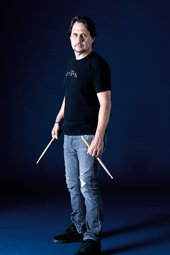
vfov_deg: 28.8
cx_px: 85
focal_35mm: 70
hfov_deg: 19.5
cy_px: 128
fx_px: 496
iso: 320
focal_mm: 70
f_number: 16
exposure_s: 1/160
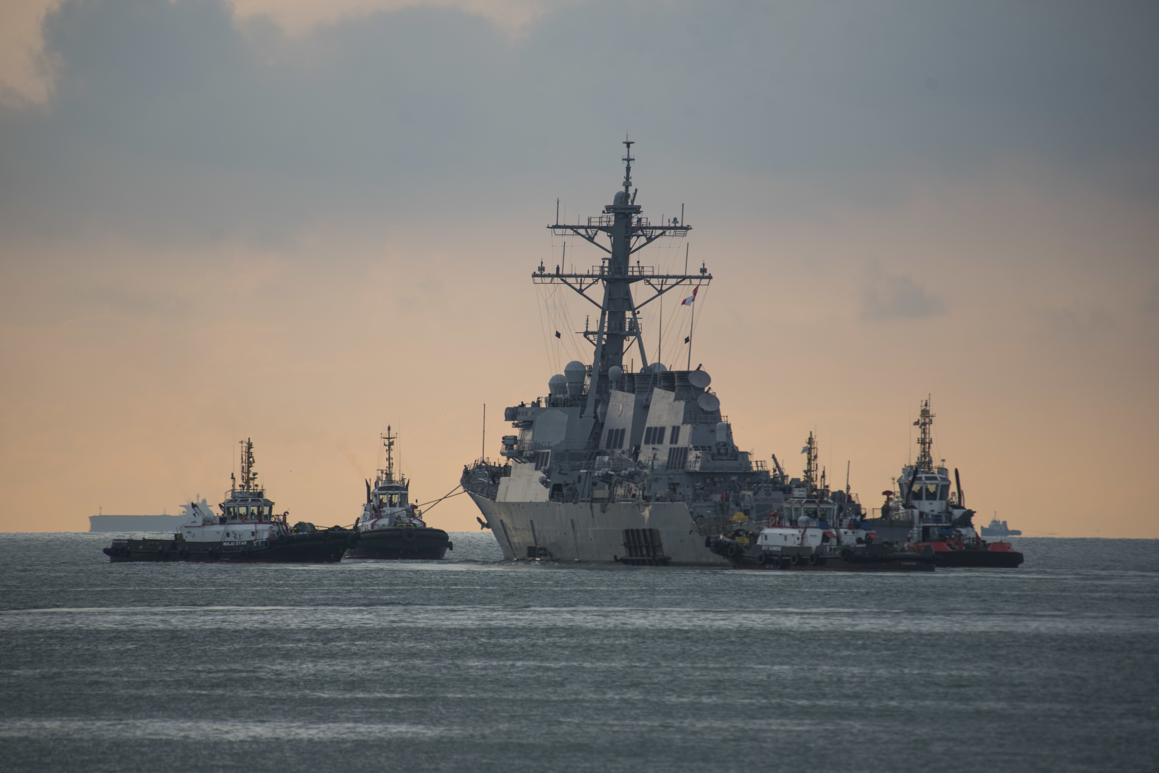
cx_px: 580
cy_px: 386
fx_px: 12882
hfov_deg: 5.2
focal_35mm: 400
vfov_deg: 3.4
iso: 100
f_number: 5.6
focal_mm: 400
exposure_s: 1/250
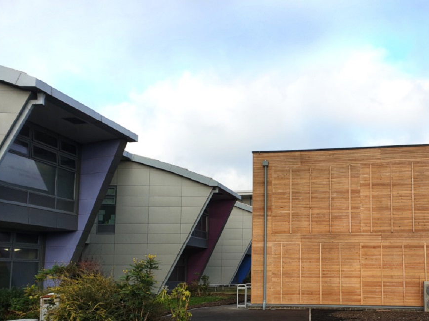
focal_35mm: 36
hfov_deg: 50.3
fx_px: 446
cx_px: 292
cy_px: 219
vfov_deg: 39.1
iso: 50
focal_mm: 4.3
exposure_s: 1/493
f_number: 2.4
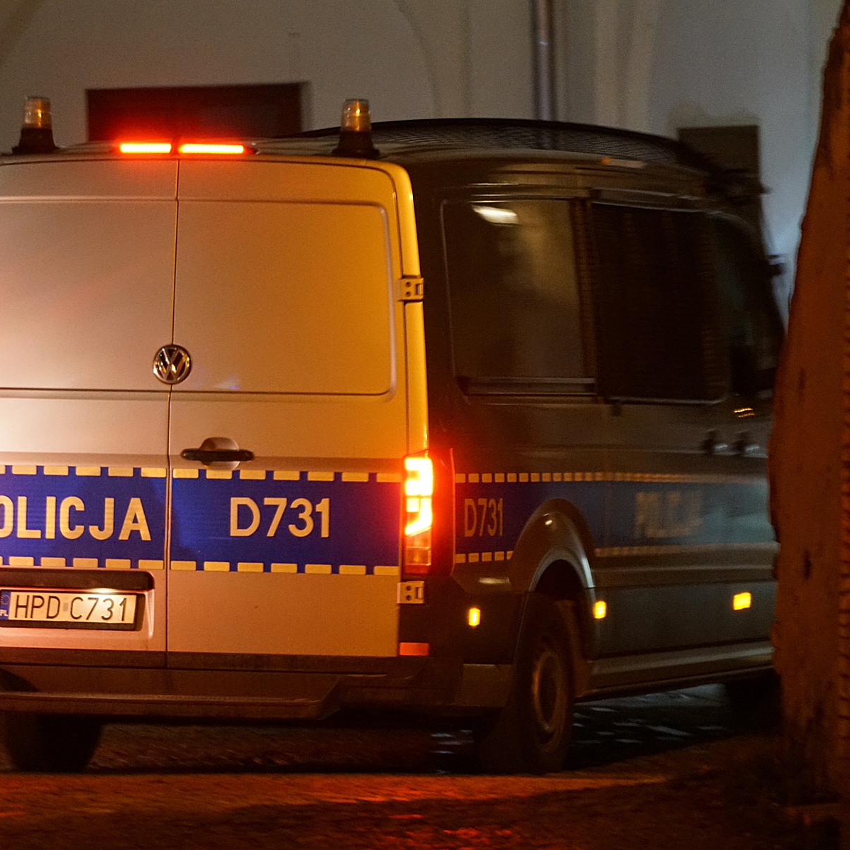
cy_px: 425
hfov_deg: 6.8
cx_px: 535
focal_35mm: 259
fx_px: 7185
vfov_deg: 6.8
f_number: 4.5
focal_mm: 135
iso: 3200
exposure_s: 1/15
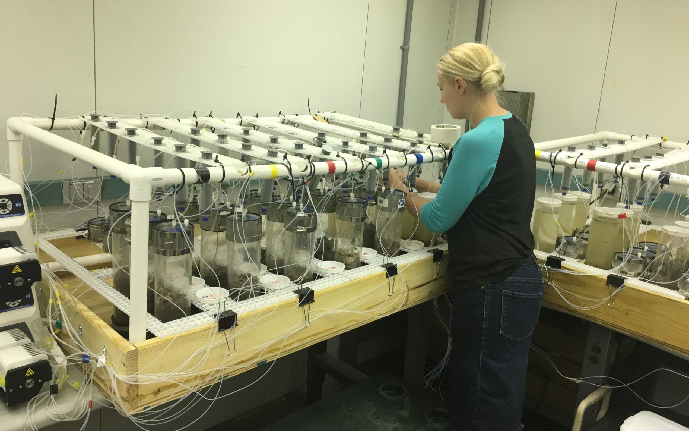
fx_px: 582
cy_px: 197
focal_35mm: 31
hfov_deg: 61.2
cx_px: 345
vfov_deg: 40.6
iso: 64
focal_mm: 4.15
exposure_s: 1/30
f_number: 2.2
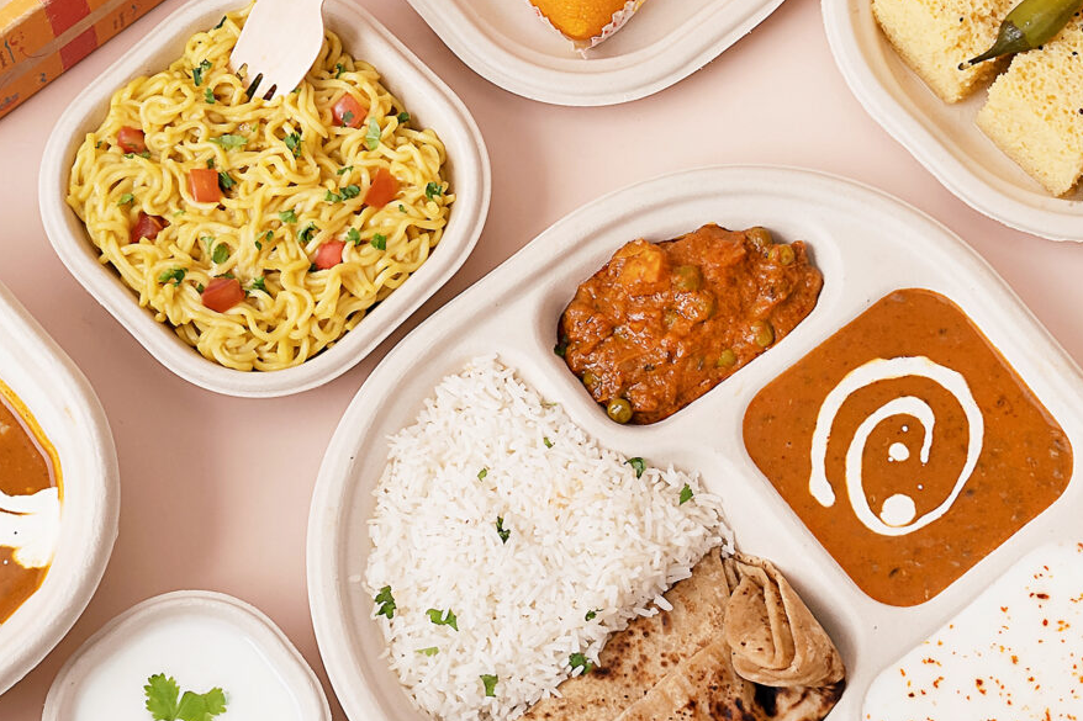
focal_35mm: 70
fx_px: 2105
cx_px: 466
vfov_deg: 19.4
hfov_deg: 28.8
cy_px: 343
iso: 100
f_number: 9
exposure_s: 1/80
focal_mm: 30
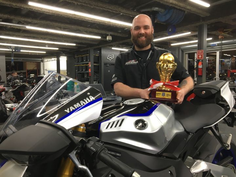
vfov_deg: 48.2
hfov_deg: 61.7
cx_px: 118
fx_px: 198
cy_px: 88
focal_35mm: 29
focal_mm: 4.15
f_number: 2.2
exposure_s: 1/30
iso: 25
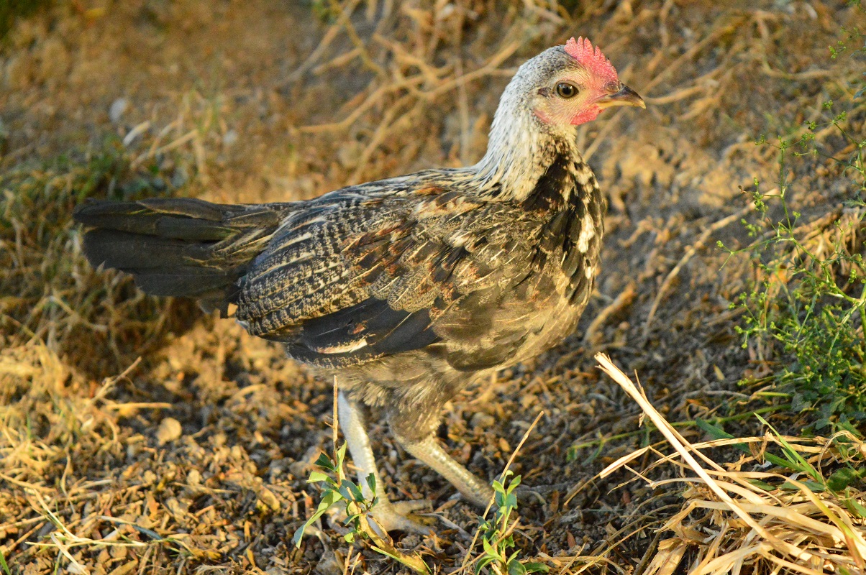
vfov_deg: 16.5
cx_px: 433
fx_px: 1982
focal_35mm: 82
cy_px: 288
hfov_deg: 24.6
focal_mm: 55
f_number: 5.6
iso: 6400
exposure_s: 1/800
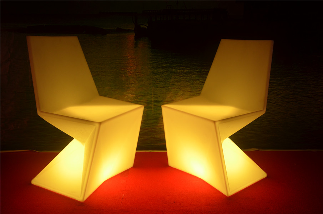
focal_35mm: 36
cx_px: 162
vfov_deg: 36.7
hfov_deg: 53.2
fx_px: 322
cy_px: 107
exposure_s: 1/6
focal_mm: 24
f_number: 3.8
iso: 320
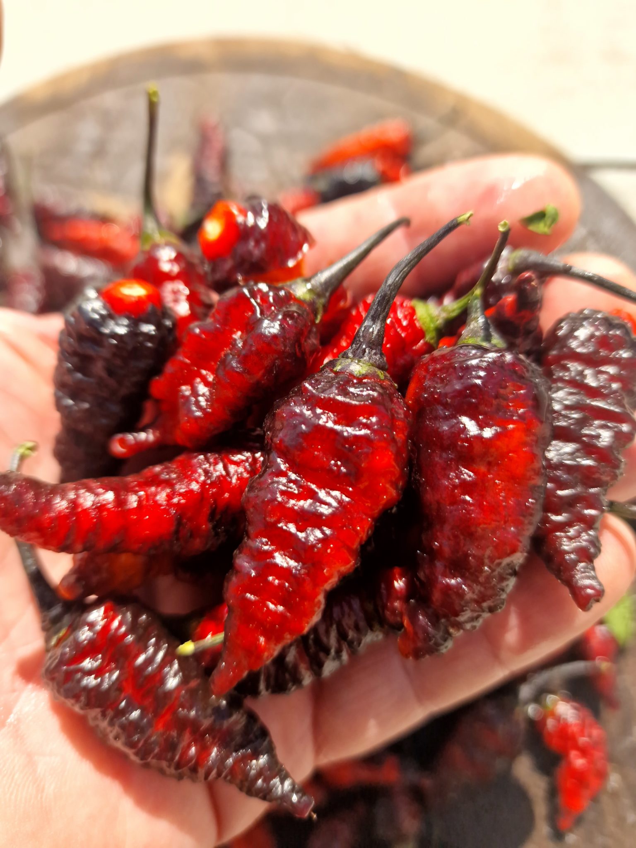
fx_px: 563
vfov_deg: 73.9
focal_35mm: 23
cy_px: 424
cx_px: 318
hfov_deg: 58.9
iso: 50
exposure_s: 1/574
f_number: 1.8
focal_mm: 6.4
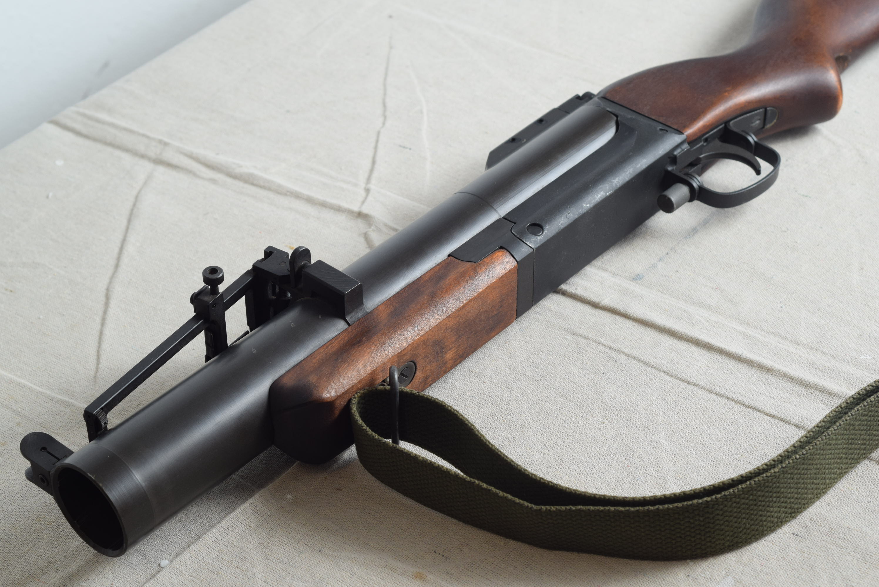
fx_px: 1833
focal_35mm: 75
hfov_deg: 27.0
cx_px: 440
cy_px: 294
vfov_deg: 18.2
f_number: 8
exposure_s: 1/90
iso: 400
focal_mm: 50
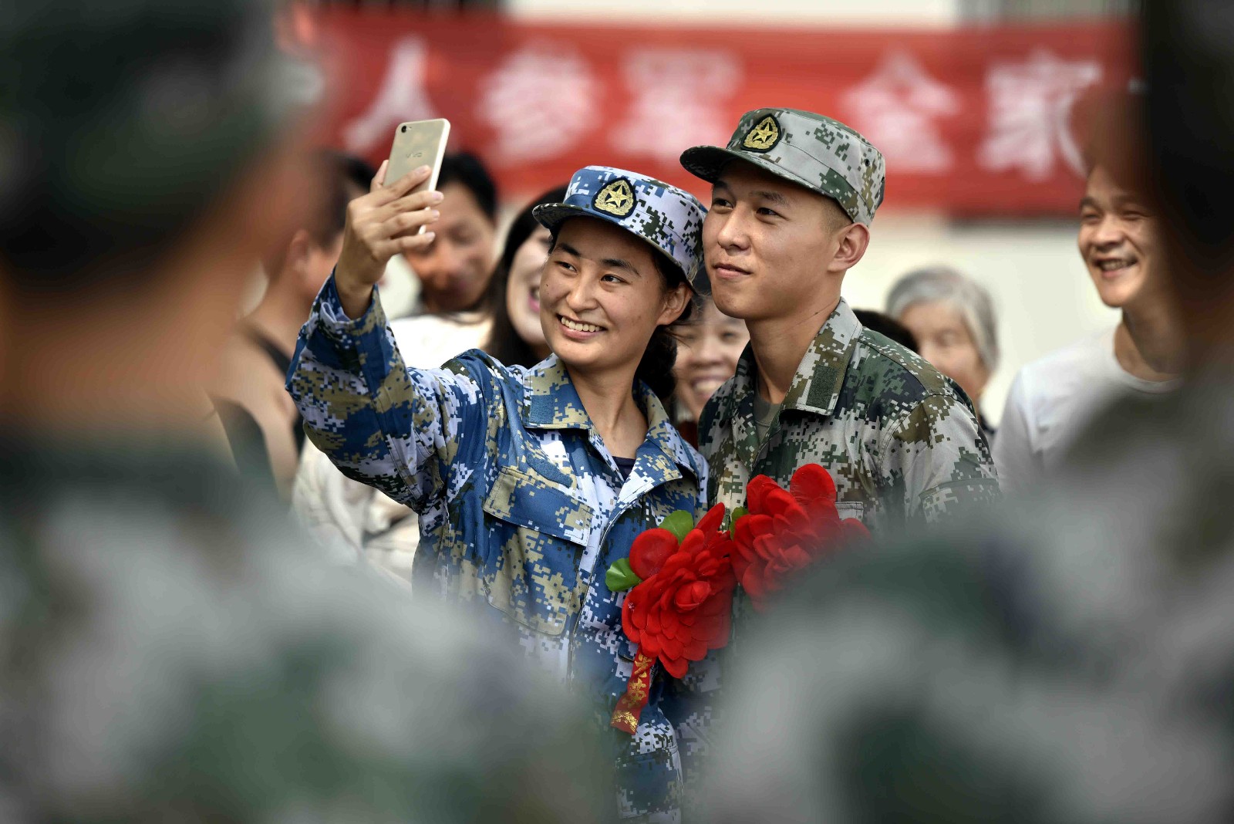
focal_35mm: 180
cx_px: 617
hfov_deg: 11.4
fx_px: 6172
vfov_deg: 7.6
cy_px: 412
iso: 100
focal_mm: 180
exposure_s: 1/500
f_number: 2.8
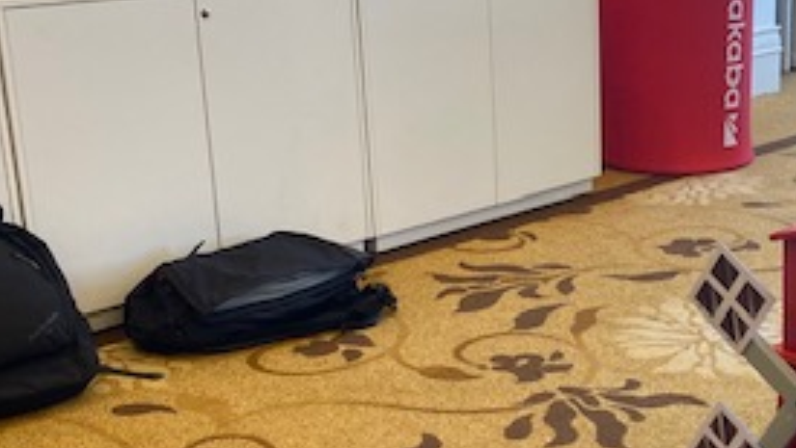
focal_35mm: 66
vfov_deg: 18.2
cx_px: 677
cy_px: 315
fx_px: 1394
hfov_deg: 30.8
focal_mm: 4.25
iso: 100
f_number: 1.8
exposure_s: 1/100
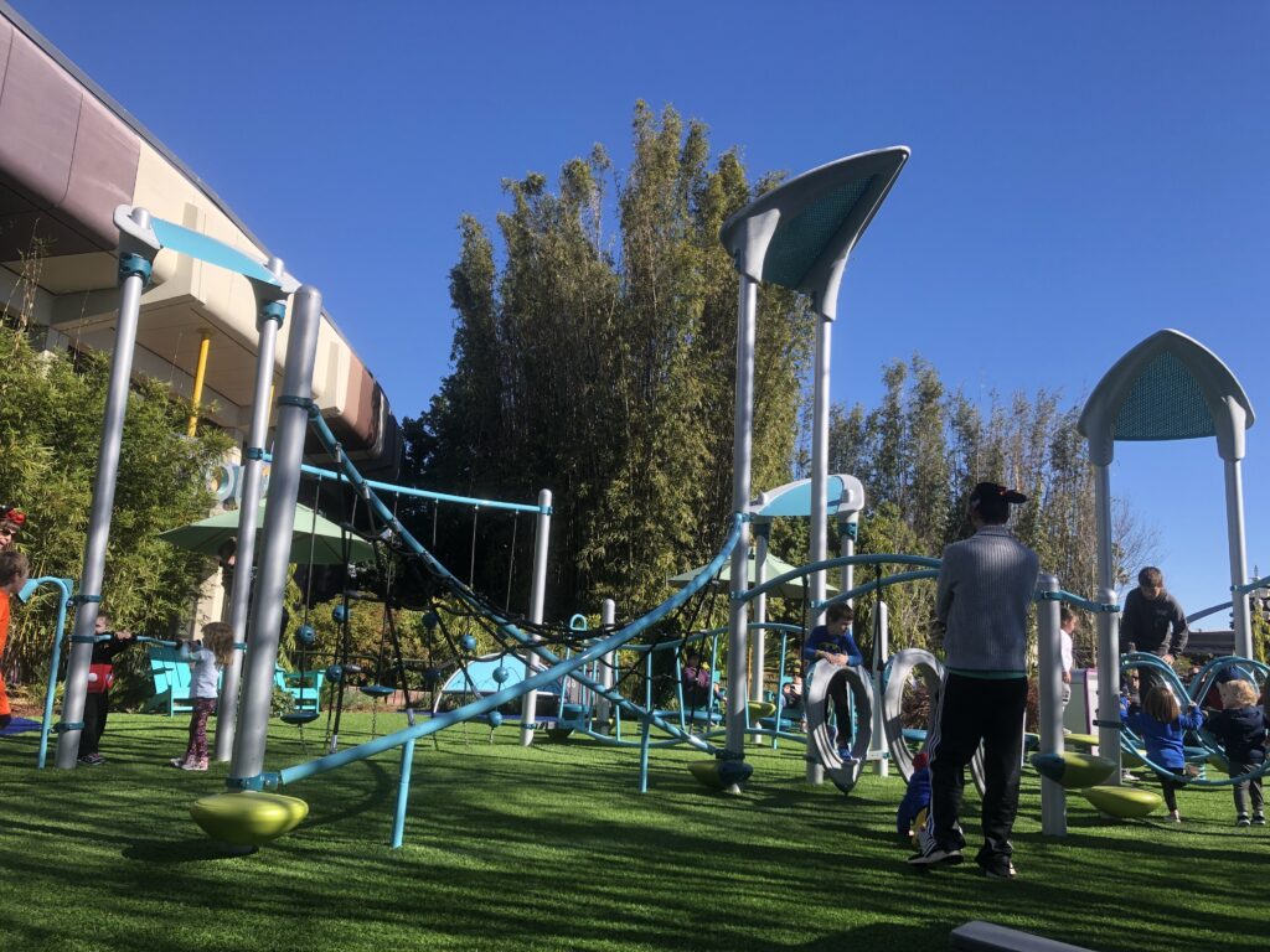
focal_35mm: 28
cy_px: 476
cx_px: 635
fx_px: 1027
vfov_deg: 49.7
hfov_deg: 63.4
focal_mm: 3.99
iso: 20
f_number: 1.8
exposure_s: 1/1066
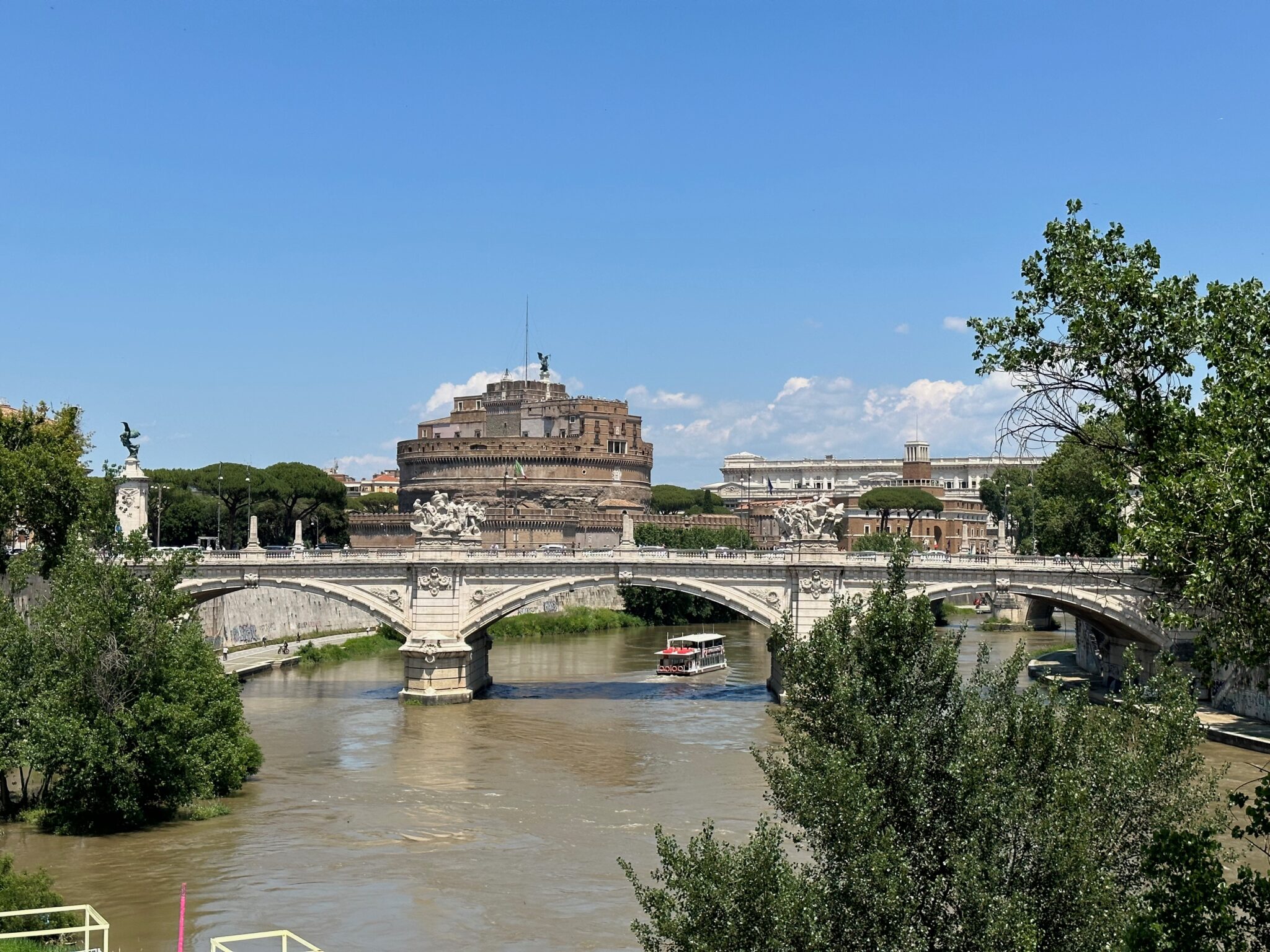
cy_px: 476
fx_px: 1761
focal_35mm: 48
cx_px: 635
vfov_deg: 30.3
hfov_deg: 39.7
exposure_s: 1/5525
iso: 64
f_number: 1.78
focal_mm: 6.86
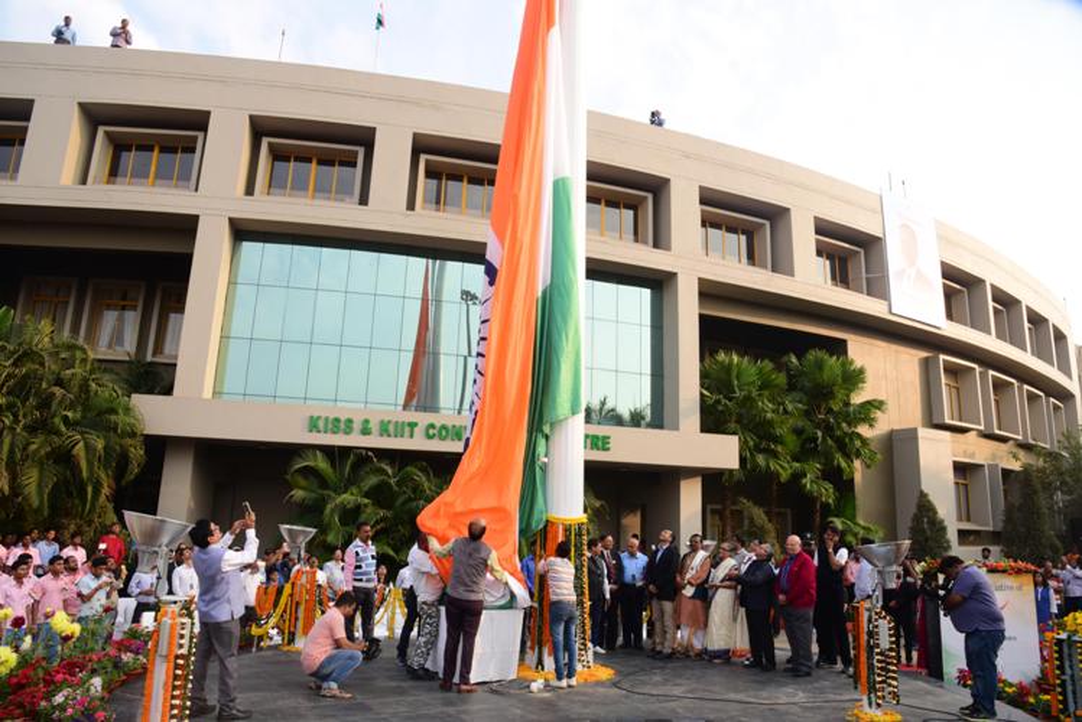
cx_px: 541
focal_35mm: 24
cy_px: 361
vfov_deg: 53.2
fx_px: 722
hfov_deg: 73.7
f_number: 11
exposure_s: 1/160
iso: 800
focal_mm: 24
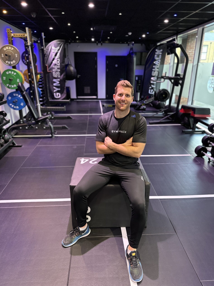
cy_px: 143
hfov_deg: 56.8
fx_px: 198
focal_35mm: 24
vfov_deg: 71.6
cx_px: 107
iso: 640
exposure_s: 1/57
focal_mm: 6.86
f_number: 1.78
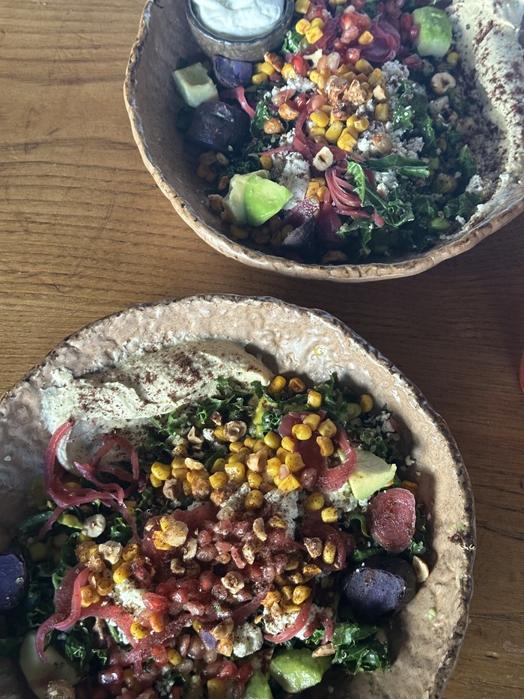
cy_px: 350
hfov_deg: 30.3
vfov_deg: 39.7
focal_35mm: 48
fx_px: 969
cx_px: 262
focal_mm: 6.86
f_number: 1.78
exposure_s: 1/49
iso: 250
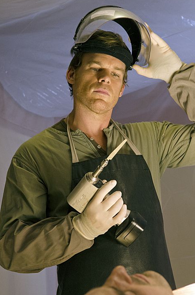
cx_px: 95
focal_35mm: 85
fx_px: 693
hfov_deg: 16.0
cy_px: 157
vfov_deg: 24.0
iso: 1250
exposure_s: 1/60
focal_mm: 50
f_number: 5.6
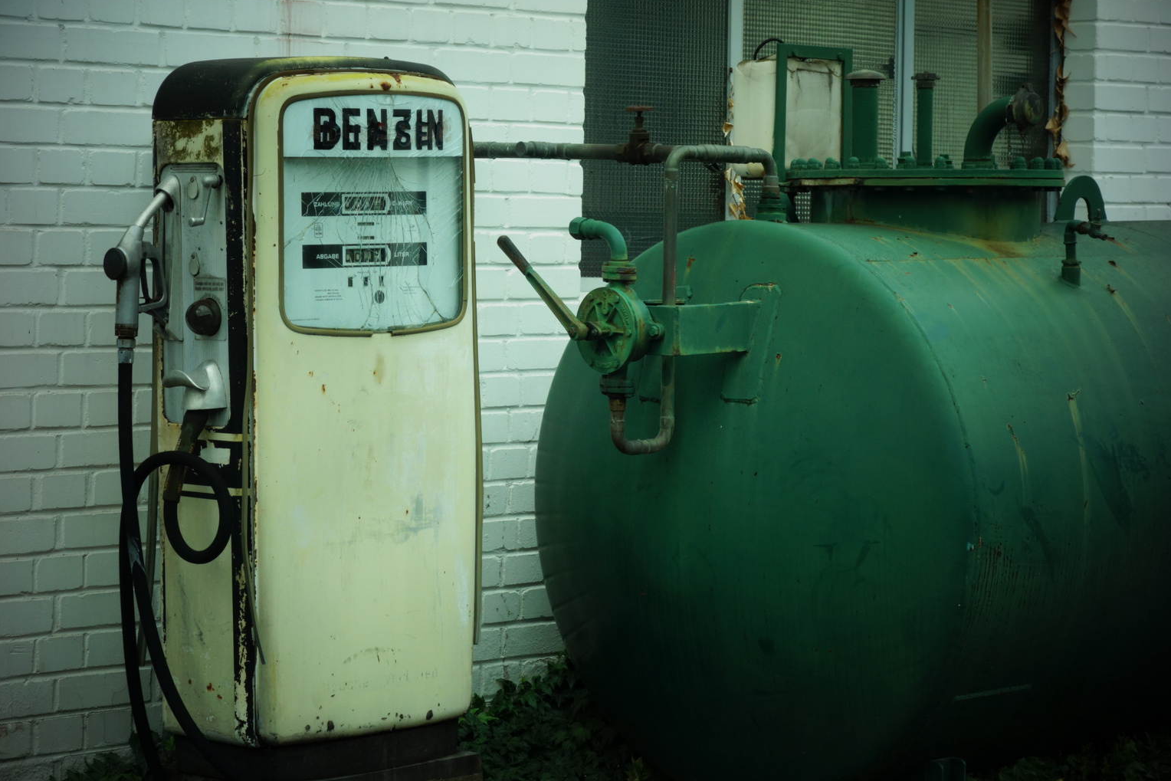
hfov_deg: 19.3
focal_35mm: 106
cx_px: 582
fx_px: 3448
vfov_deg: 12.9
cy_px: 404
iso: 125
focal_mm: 37.1
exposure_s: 1/60
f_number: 6.3
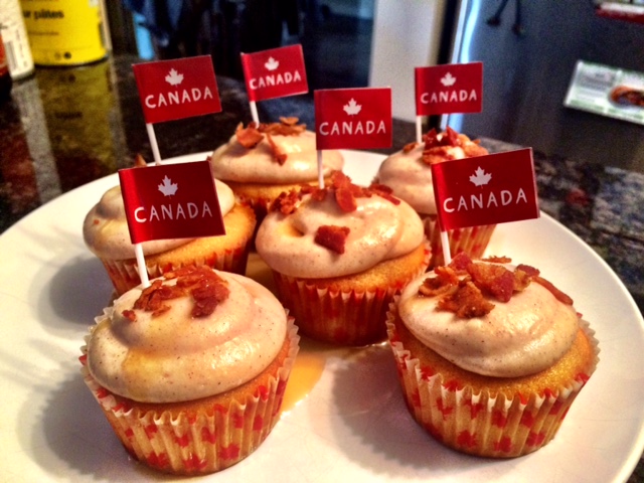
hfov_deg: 61.7
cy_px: 242
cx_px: 322
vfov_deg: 48.2
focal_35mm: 29
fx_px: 540
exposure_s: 1/30
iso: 200
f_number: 2.2
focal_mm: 4.15
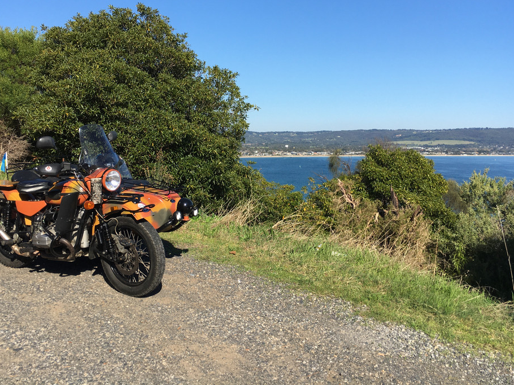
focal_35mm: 34
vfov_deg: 41.6
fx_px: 505
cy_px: 160
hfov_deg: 54.0
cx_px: 248
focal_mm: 4.15
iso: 25
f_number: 2.2
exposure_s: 1/1508
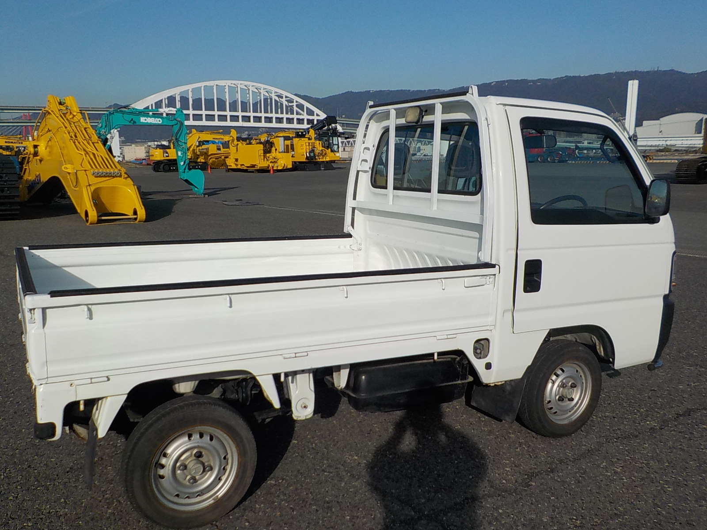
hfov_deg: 60.0
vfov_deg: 46.8
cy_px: 265
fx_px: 613
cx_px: 354
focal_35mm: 30
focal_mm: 4.1
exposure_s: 1/640
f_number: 6.6
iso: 125
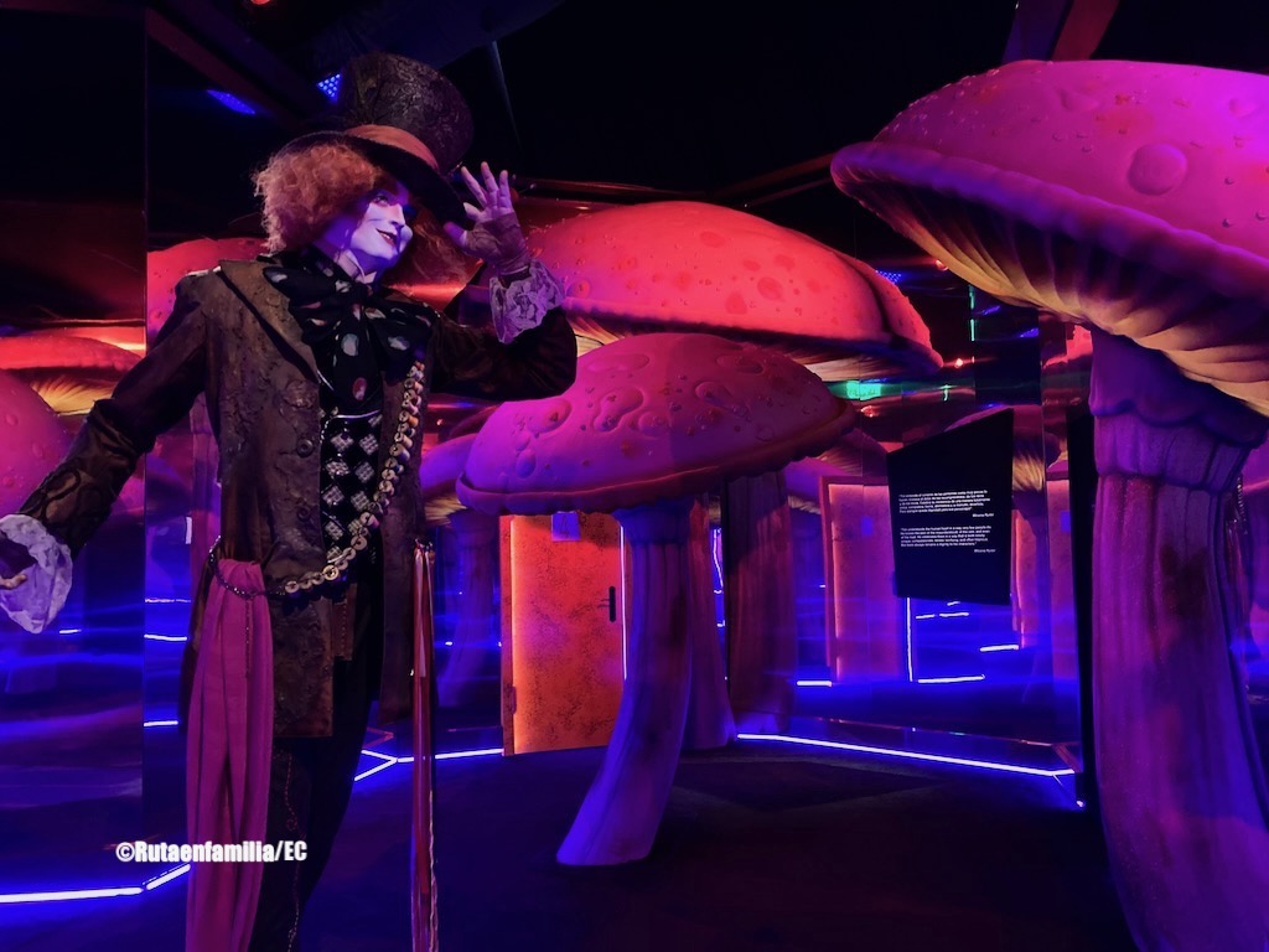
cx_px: 634
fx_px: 1026
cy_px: 476
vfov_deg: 49.7
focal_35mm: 28
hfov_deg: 63.4
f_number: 1.8
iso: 640
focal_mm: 3.99
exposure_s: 1/24
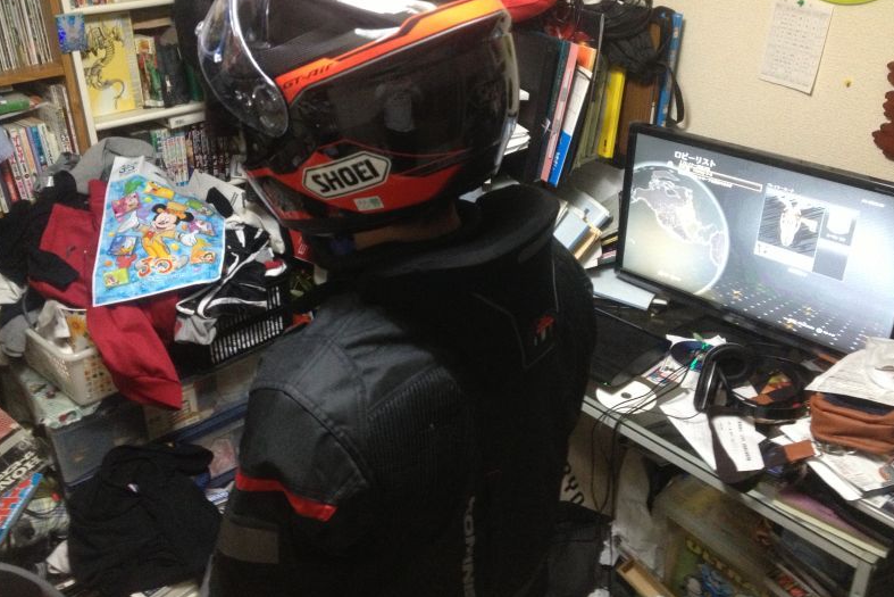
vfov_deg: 35.9
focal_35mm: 37
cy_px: 268
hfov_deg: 51.9
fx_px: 919
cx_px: 448
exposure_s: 1/20
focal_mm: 4.28
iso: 400
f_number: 2.4
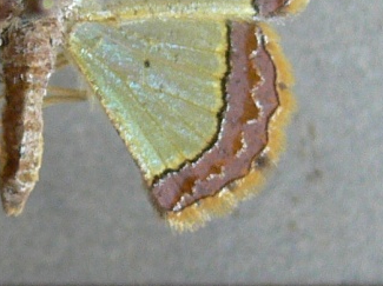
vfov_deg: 21.0
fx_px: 763
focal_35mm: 69
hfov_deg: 26.9
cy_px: 58
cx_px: 13
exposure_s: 1/30
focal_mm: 7.4
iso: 160
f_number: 2.8
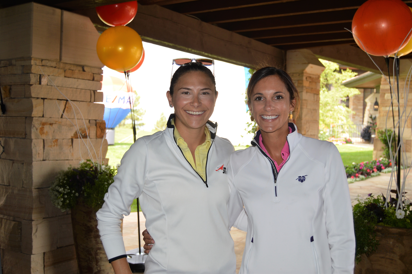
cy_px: 137
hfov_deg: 49.6
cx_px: 206
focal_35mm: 39
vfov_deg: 34.1
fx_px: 446
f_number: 4
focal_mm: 26
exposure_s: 1/125
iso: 110
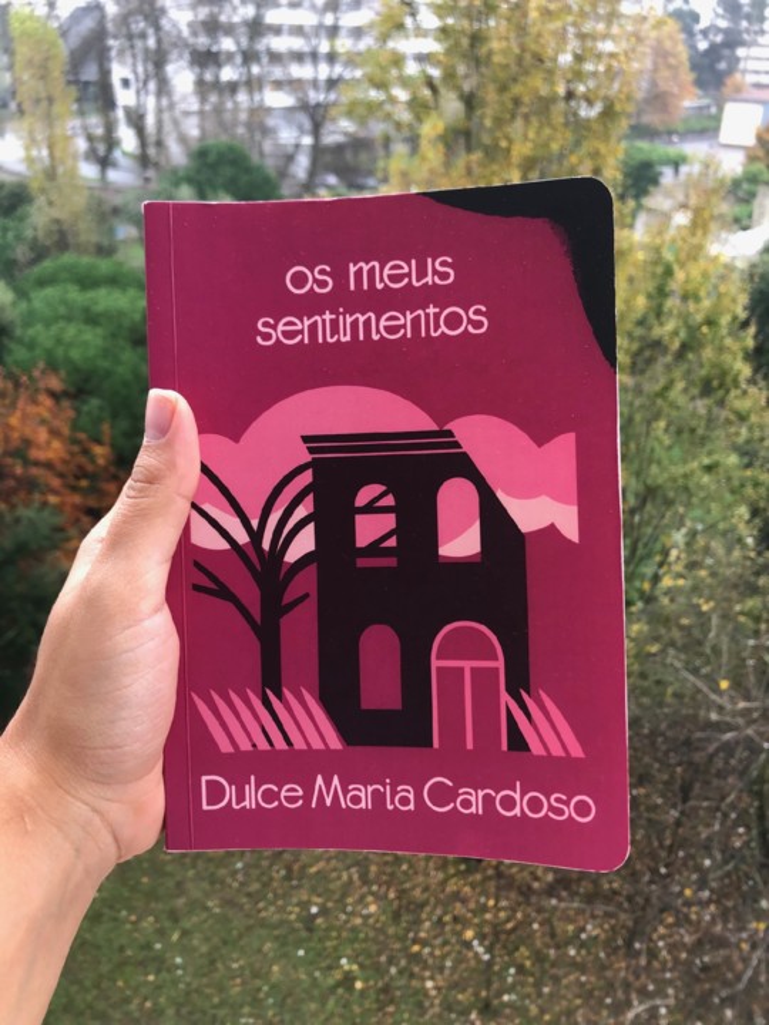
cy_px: 512
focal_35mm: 28
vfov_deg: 63.4
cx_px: 384
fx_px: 829
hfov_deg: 49.7
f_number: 1.8
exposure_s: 1/30
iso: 25
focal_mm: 3.99
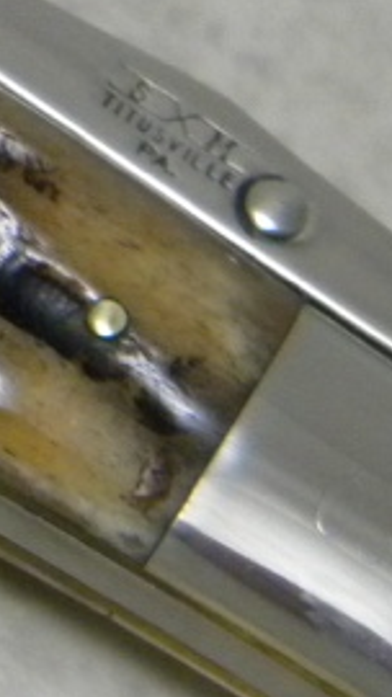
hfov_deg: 3.6
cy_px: -96
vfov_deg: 6.4
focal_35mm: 335
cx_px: -614
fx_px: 6187
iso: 400
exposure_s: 1/22.1
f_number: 4.5
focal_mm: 15.1
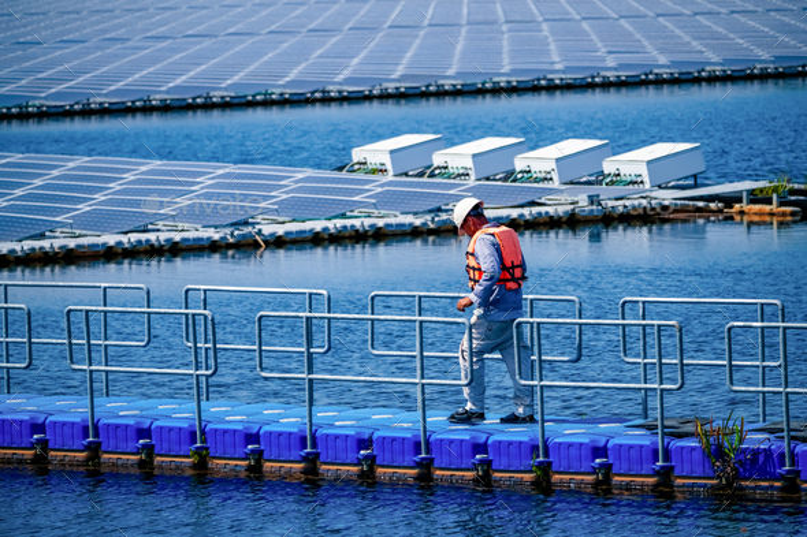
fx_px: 4979
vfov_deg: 6.2
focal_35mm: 222
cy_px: 268
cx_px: 404
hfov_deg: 9.3
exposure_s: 1/1025
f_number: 5.6
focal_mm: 222.2
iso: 160
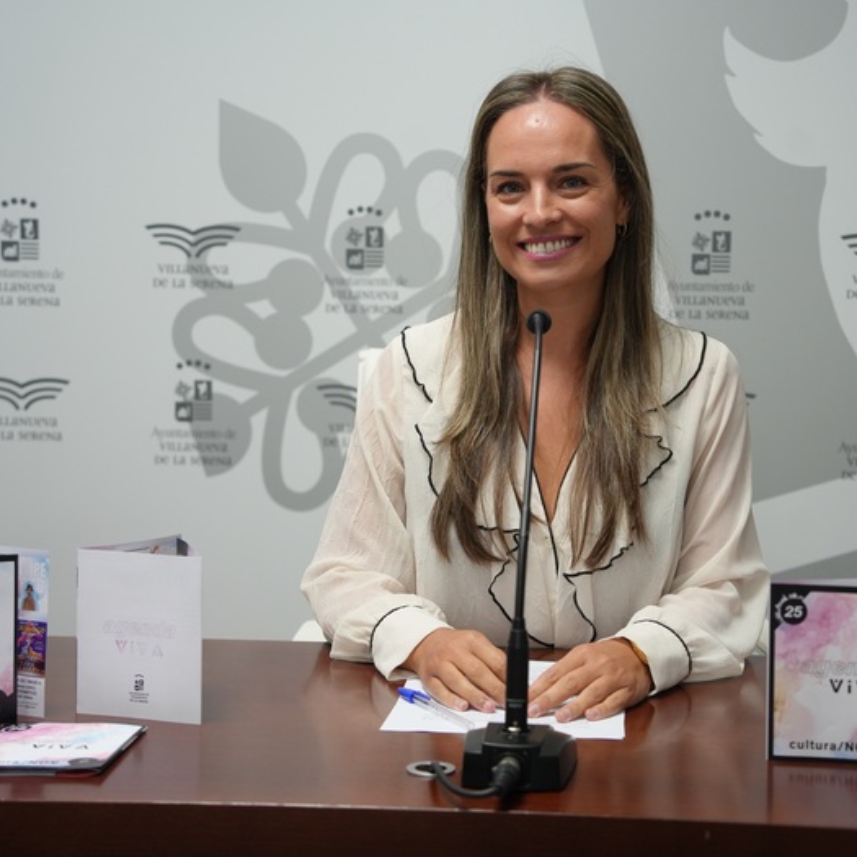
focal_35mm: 66
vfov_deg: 26.1
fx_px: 1849
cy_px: 424
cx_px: 491
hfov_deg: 26.1
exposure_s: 1/160
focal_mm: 51
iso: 1250
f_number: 4
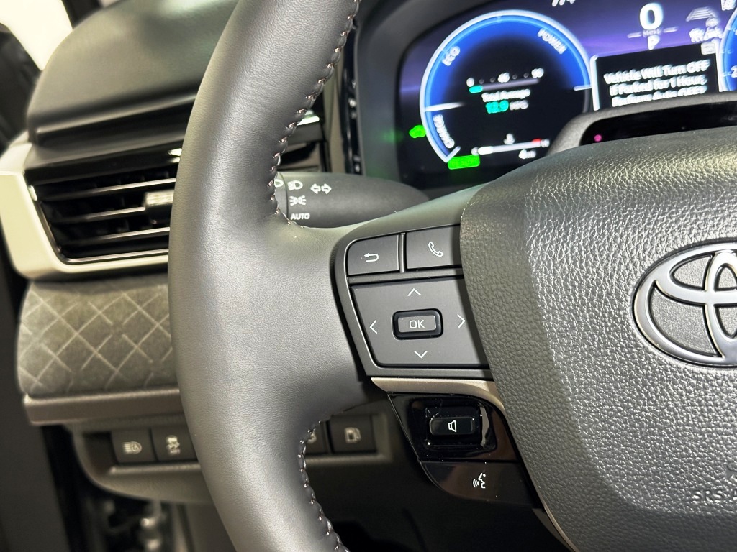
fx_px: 1022
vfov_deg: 30.3
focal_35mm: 48
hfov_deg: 39.7
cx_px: 368
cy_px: 276
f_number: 1.78
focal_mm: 6.86
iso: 500
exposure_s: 1/30
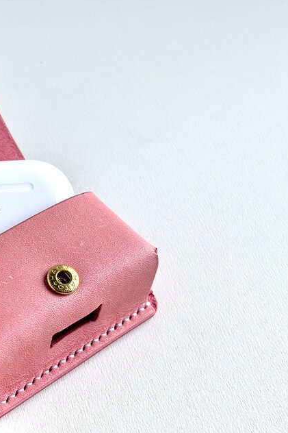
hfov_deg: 18.5
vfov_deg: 27.7
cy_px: 214
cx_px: 53
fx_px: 876
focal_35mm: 73
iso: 32
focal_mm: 5.96
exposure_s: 1/473
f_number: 1.6
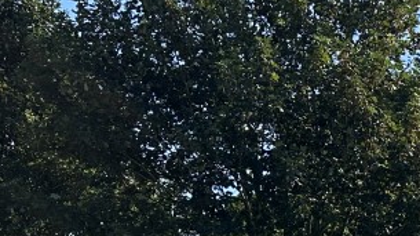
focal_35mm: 103
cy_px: 595
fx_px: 1146
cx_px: 529
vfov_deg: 10.0
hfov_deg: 19.3
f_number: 1.78
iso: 80
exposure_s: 1/2809
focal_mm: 6.86
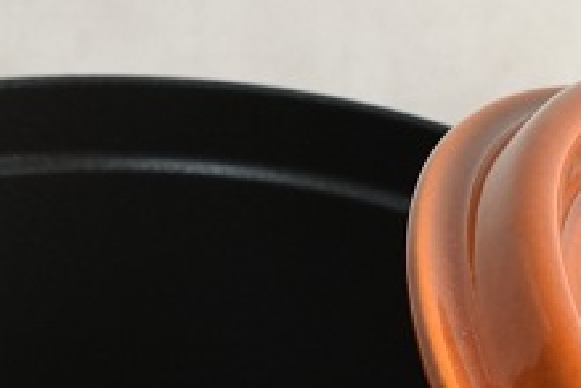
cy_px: 577
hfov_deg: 9.4
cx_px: 363
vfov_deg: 6.2
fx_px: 3534
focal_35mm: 219
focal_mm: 32
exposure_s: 1/15
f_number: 5.6
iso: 200
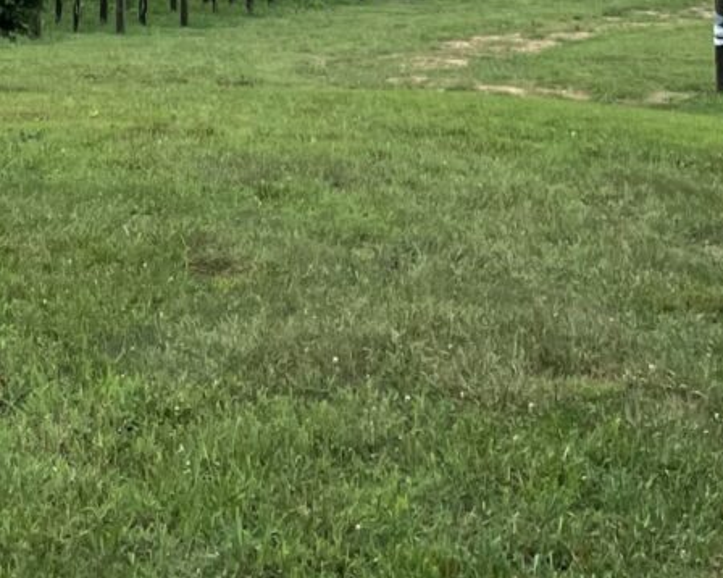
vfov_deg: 11.4
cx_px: 592
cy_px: -736
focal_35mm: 116
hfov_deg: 16.4
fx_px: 2481
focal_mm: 4.2
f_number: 1.6
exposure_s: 1/147
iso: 32
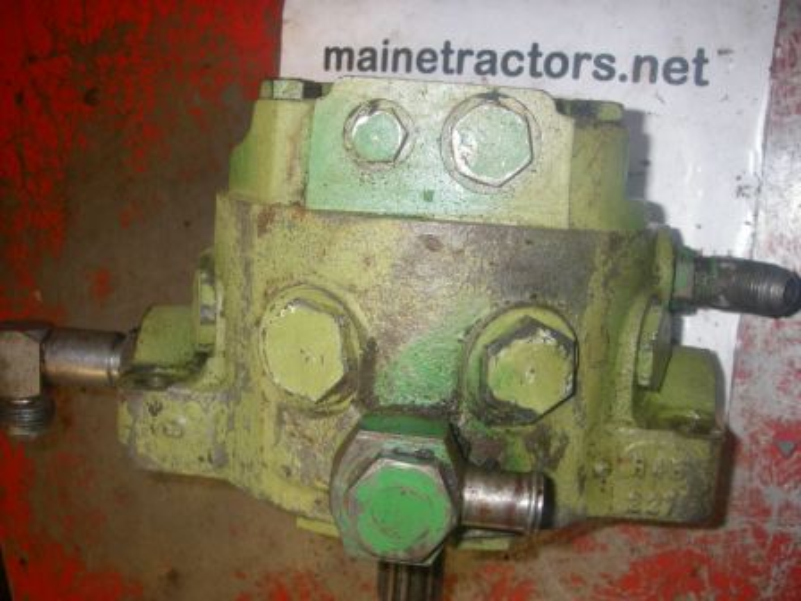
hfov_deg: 49.0
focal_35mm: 38
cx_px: 400
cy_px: 300
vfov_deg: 37.7
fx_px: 879
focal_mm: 6.3
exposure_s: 1/40
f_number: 3.3
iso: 200
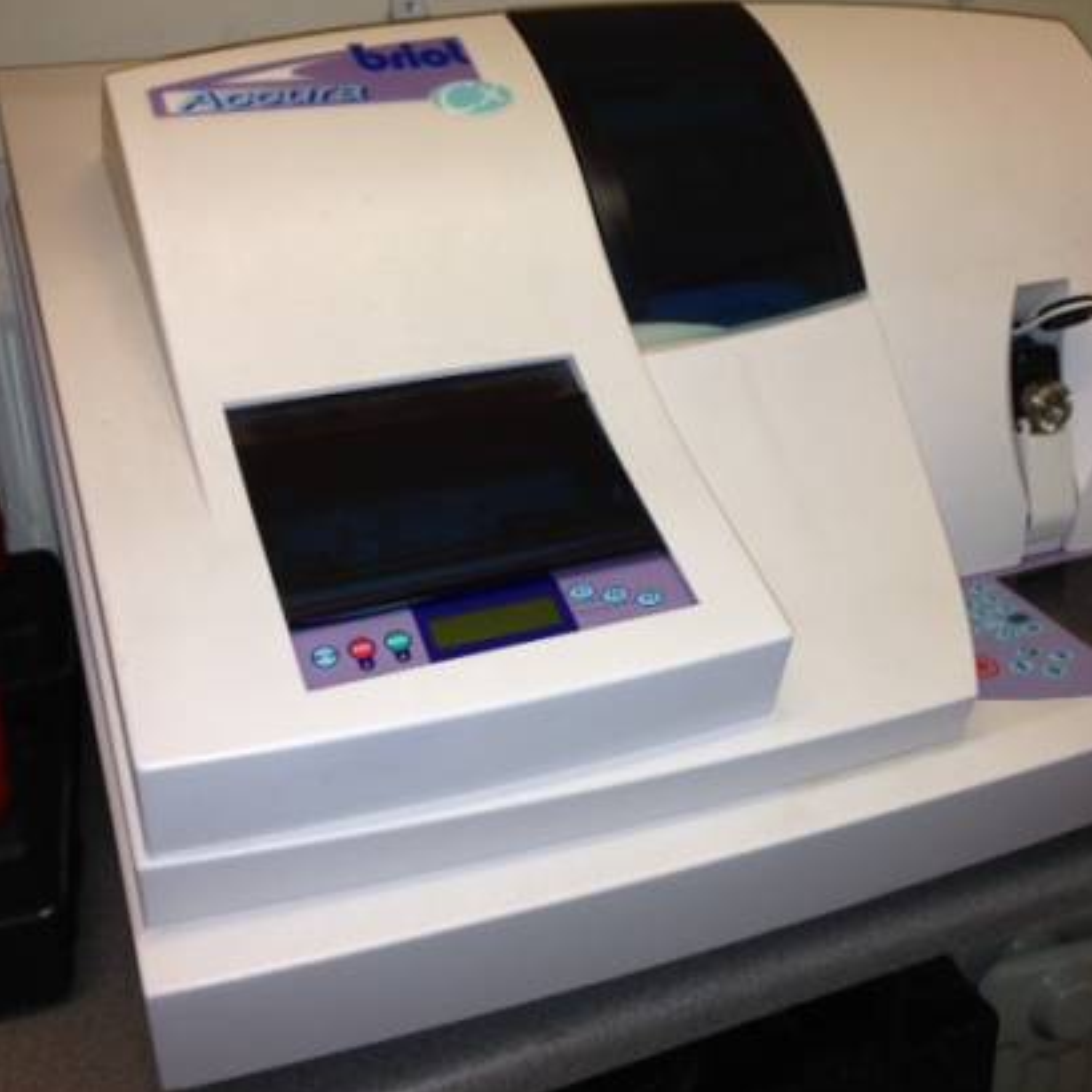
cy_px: 537
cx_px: 615
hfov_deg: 41.8
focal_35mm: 40
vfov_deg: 41.9
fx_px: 1428
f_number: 2.4
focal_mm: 4.13
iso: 50
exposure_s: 1/20
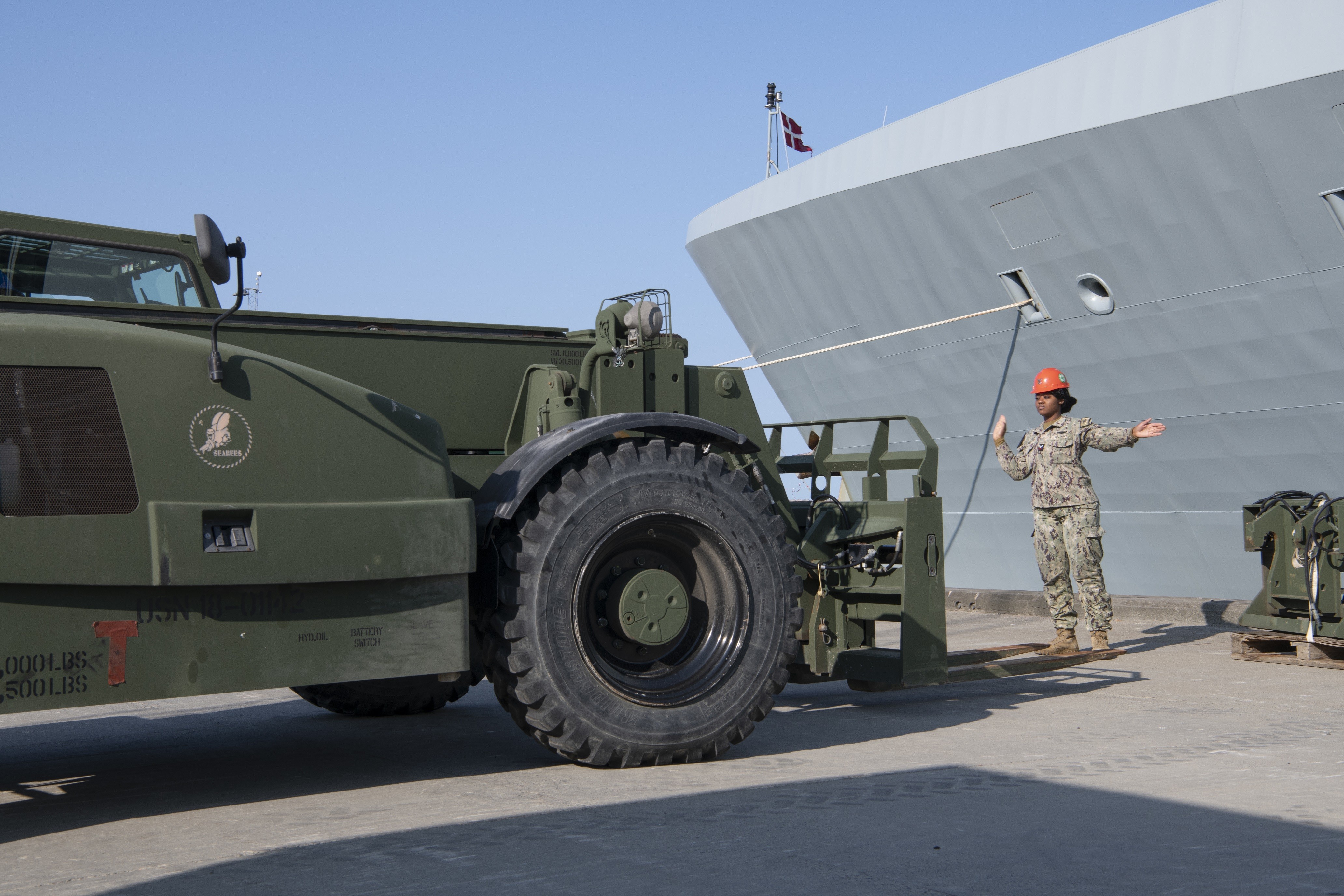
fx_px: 1867
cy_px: 448
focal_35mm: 50
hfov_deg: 39.6
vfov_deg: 27.0
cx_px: 672
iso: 100
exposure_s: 1/125
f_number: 14
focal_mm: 50
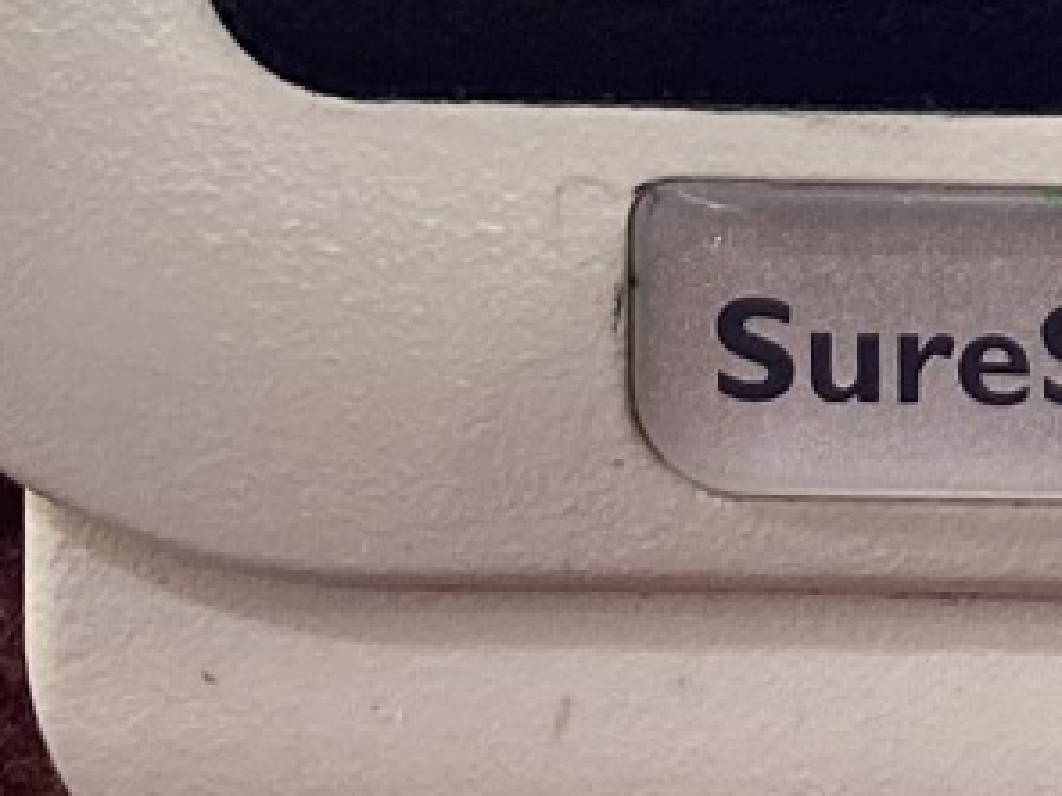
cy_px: -1918
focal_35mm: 180
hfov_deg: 9.7
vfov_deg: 7.0
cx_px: 2544
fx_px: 5522
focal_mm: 4.25
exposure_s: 1/120
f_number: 1.8
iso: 80
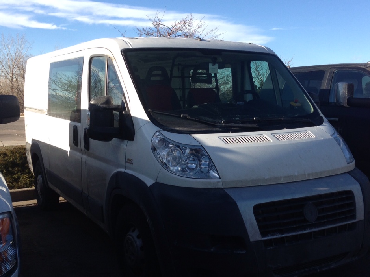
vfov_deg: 32.2
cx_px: 187
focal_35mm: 45
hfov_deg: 42.1
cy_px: 126
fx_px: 481
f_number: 2.4
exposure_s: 1/763
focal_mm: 4.13
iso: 50
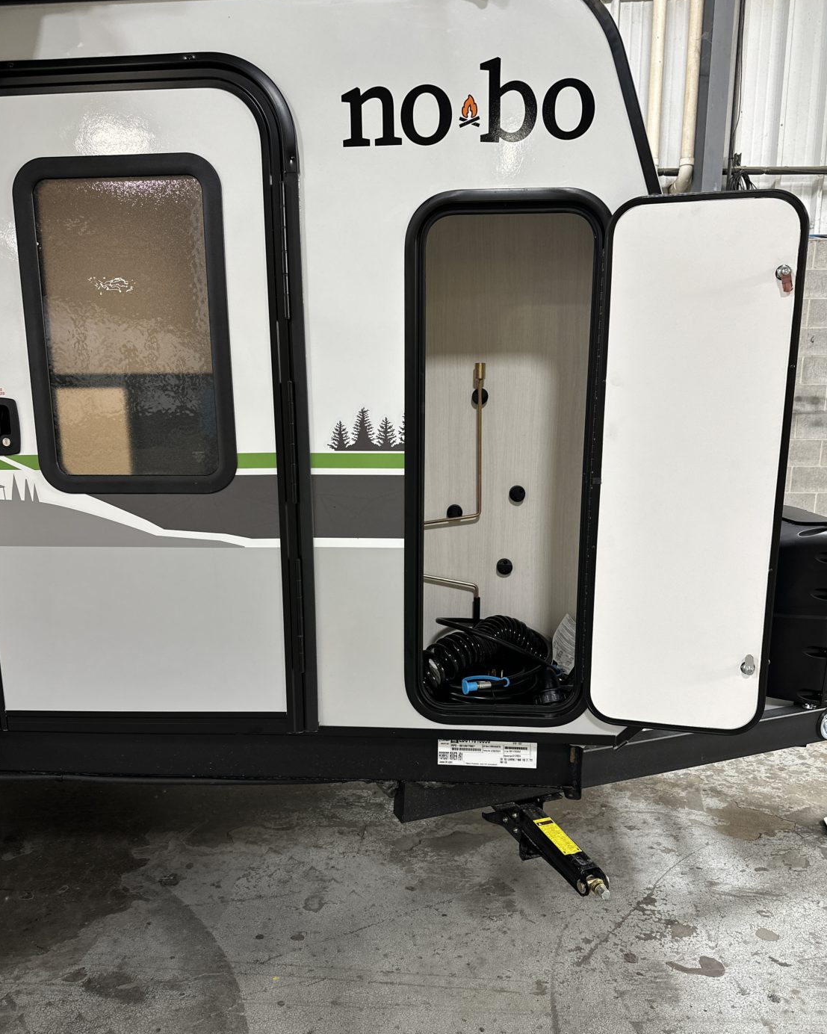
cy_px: 545
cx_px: 401
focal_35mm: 26
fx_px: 796
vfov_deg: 66.0
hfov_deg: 54.9
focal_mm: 6.86
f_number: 1.78
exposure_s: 1/60
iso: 160
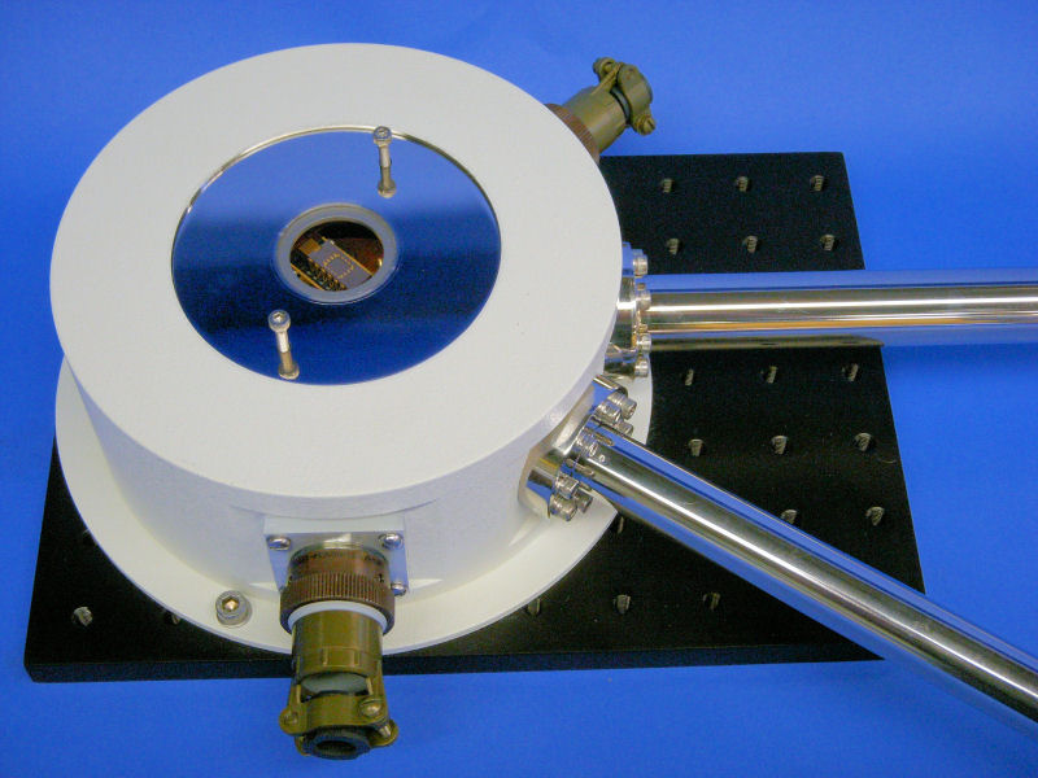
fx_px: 1709
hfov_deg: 33.8
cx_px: 519
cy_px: 389
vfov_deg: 25.7
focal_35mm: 57
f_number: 3.6
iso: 200
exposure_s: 1/20
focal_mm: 9.4
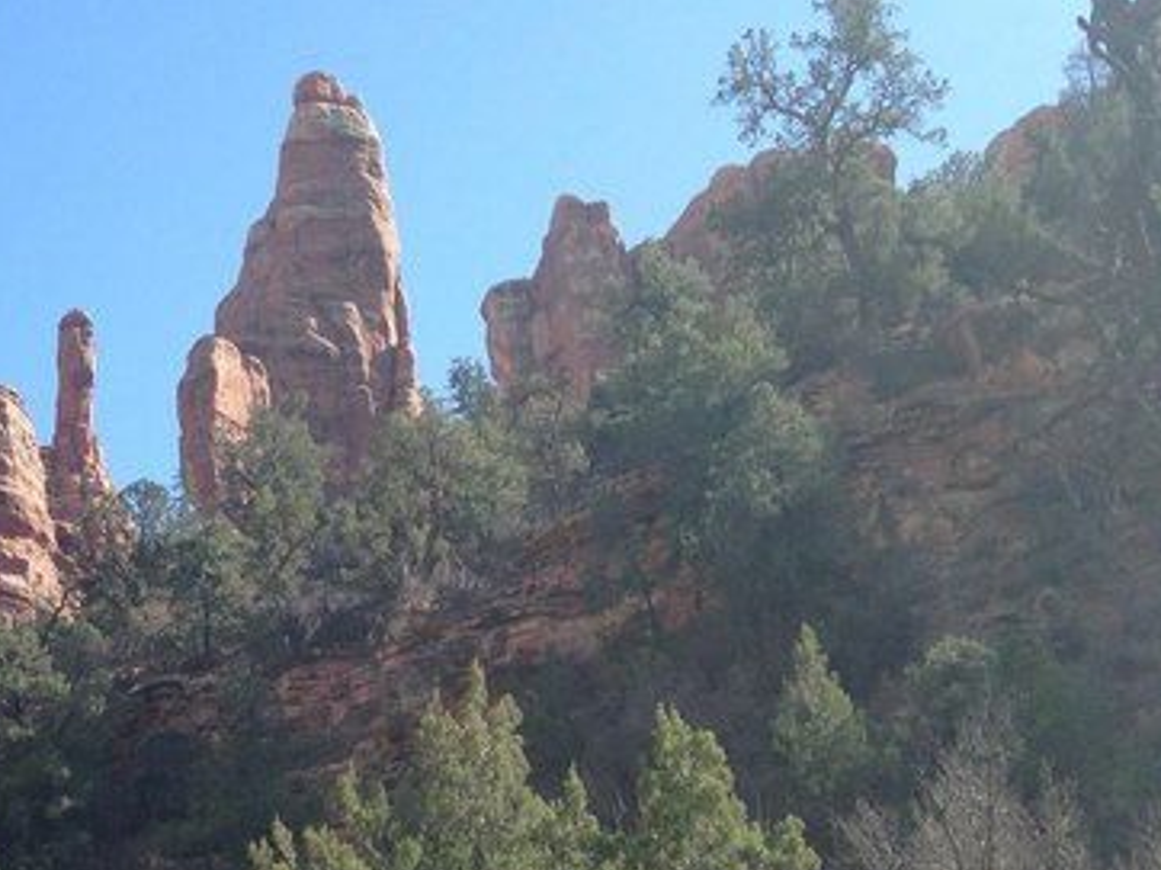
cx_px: -93
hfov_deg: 25.0
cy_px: 549
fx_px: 2447
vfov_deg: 20.1
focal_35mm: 73
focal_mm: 4.12
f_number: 2.4
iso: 50
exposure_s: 1/695
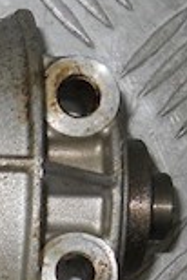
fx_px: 1376
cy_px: 387
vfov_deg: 11.2
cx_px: -178
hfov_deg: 7.5
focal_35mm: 177
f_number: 3.1
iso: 80
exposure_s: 1/30
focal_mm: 6.72
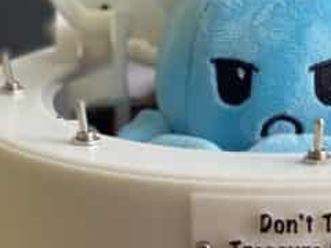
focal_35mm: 130
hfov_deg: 15.0
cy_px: 120
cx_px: 279
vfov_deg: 11.4
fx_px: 1243
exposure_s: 1/122
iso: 32
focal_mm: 6
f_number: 2
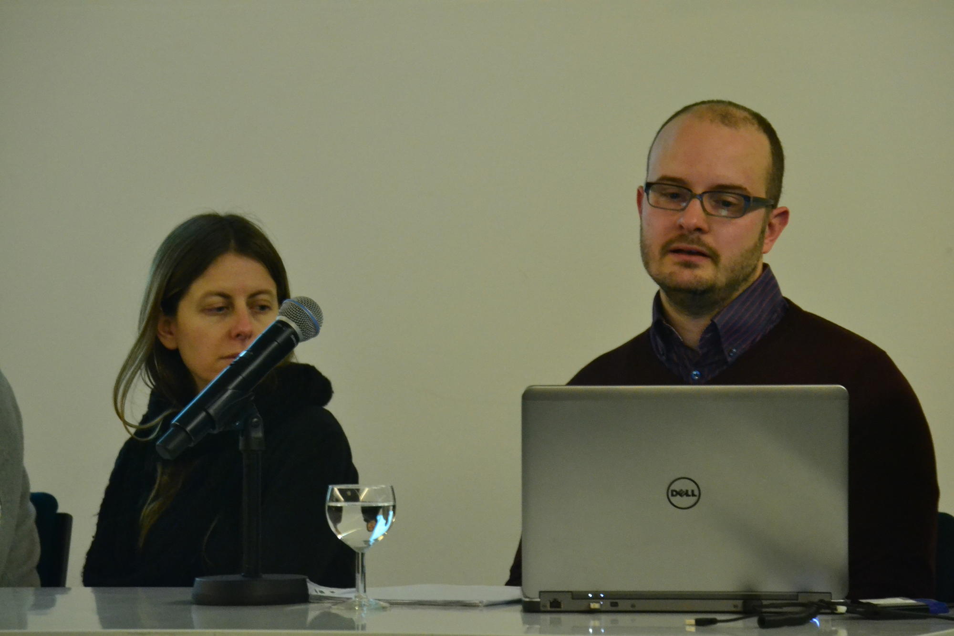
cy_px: 318
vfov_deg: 7.3
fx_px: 4968
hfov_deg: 11.0
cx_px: 477
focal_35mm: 188
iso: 3200
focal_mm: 125
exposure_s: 1/20
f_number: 6.3
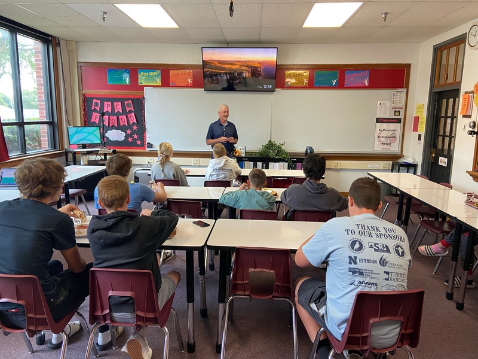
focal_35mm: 26
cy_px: 180
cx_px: 239
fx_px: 359
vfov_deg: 53.1
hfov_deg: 67.3
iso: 100
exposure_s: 1/64
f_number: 1.8
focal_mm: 4.25
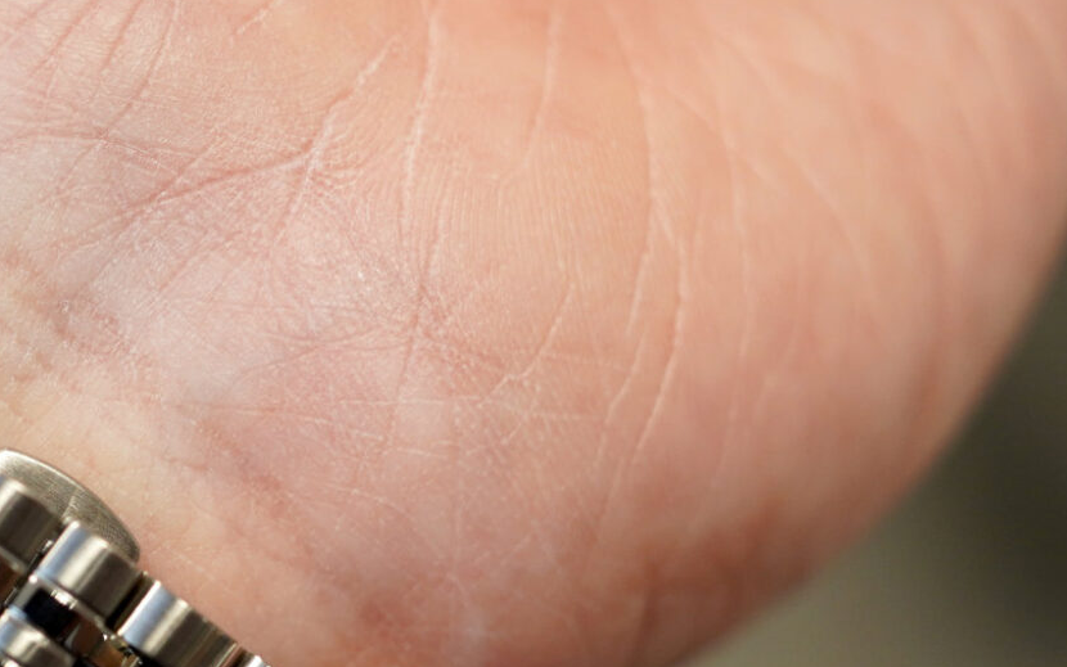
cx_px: -148
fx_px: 2559
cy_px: 624
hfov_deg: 22.1
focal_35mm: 88
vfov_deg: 14.7
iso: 800
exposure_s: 1/250
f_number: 2.8
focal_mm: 35
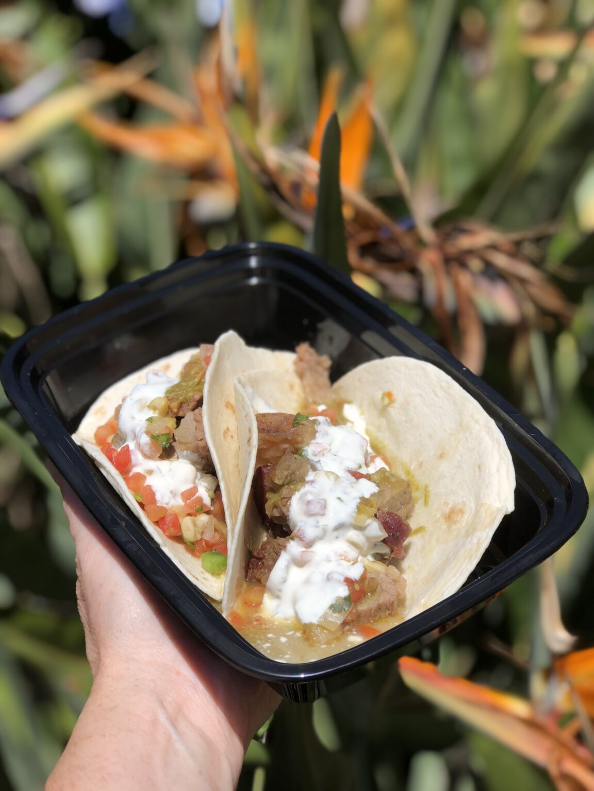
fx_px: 1304
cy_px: 396
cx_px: 297
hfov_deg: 25.7
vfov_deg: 33.8
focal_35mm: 57
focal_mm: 6.6
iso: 20
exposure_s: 1/1372
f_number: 2.8
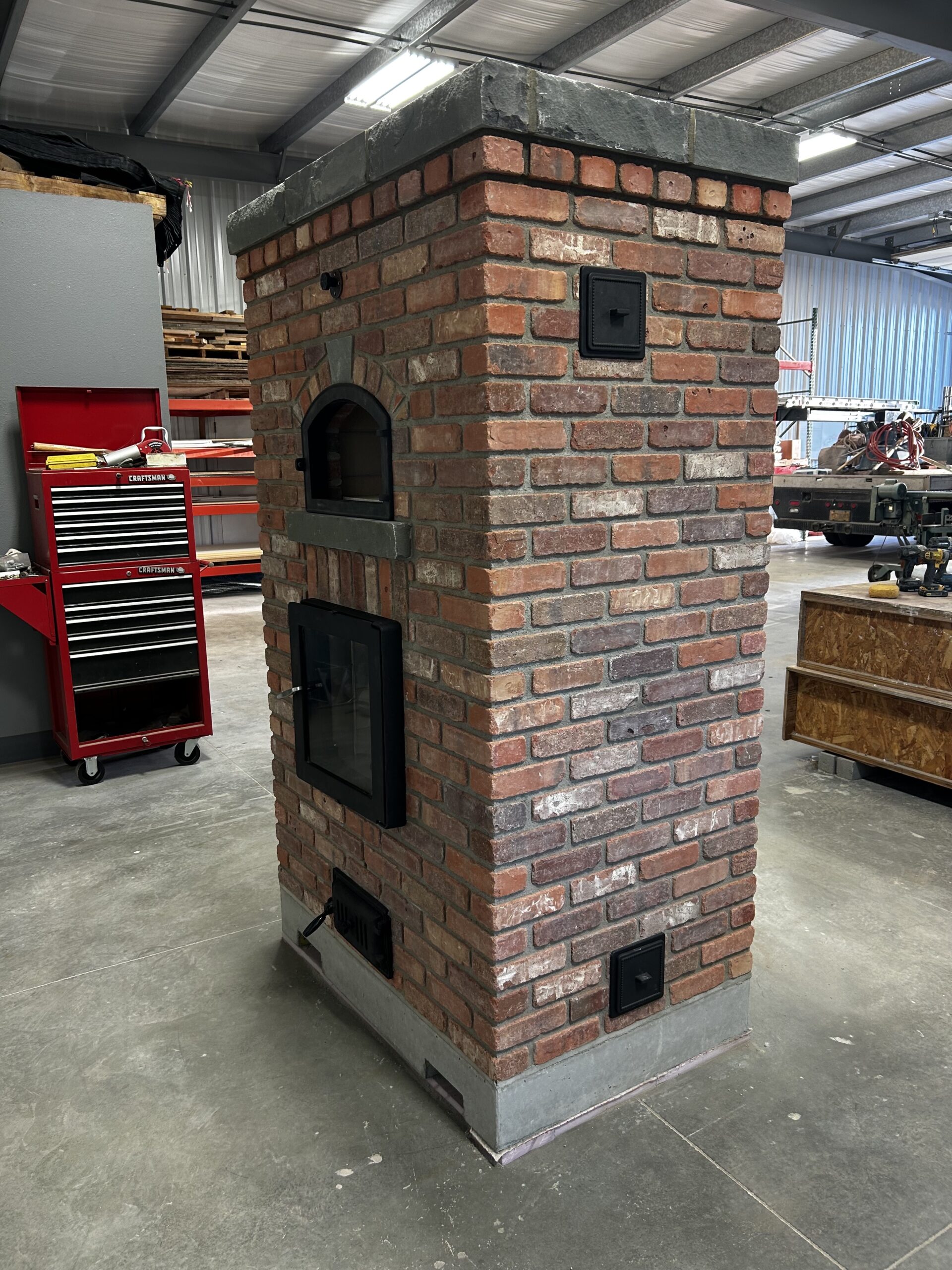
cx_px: 476
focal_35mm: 26
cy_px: 635
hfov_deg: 53.1
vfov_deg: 67.3
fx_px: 953
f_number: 1.5
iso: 64
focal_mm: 5.7
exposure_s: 1/60
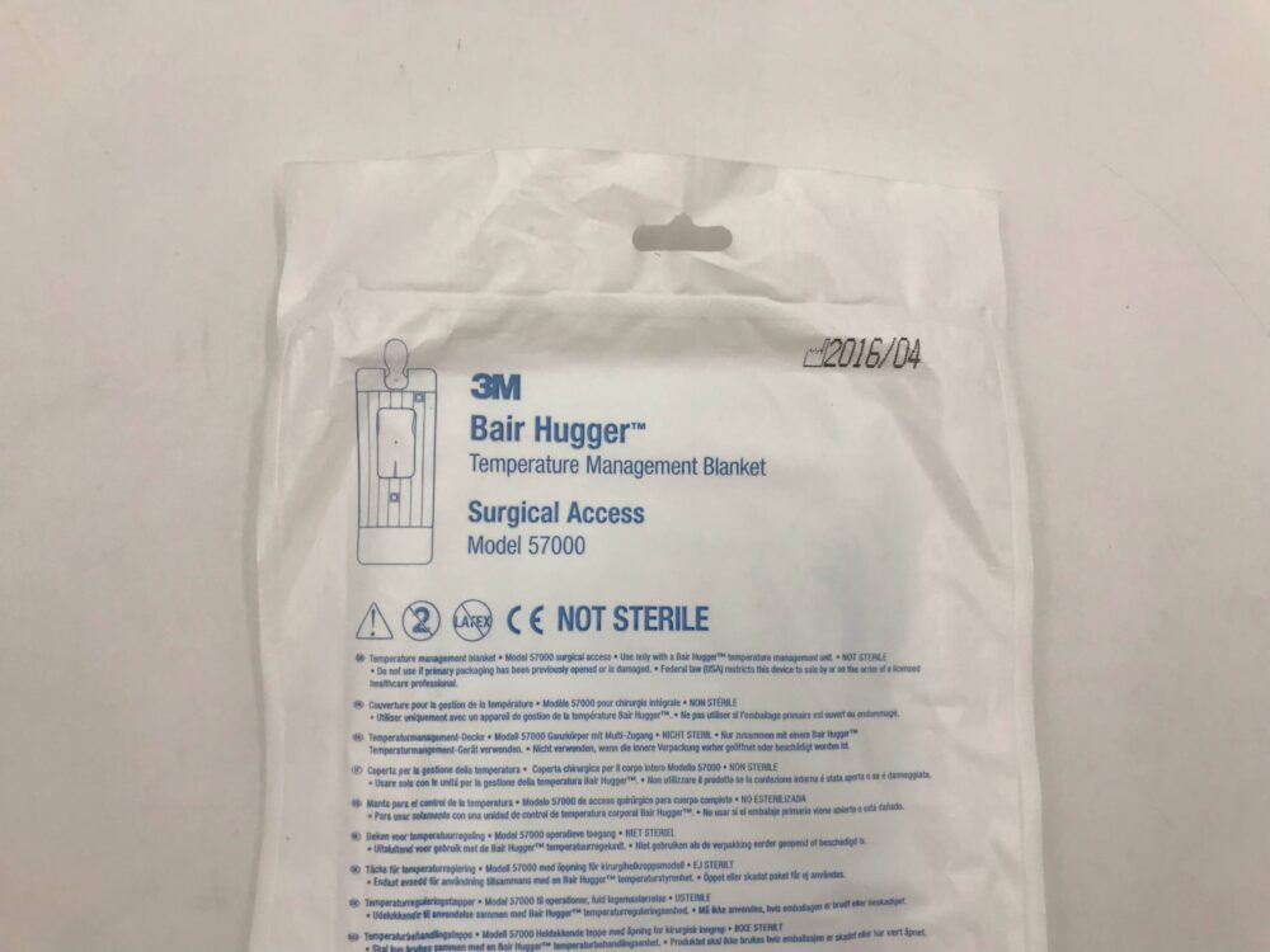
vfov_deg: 49.7
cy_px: 476
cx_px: 635
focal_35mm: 28
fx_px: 1027
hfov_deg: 63.4
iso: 25
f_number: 1.8
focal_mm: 3.99
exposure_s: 1/60
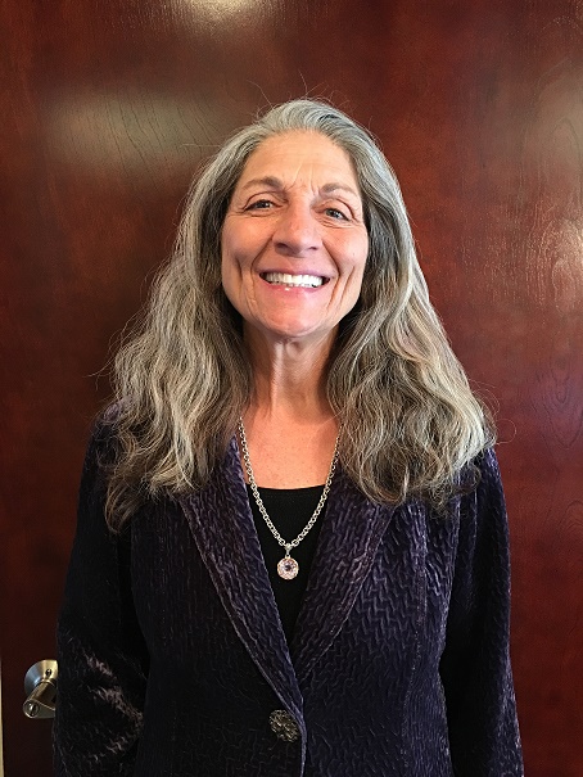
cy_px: 388
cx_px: 292
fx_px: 651
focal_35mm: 29
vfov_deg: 61.6
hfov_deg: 48.2
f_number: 2.2
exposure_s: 1/15
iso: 100
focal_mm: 4.15
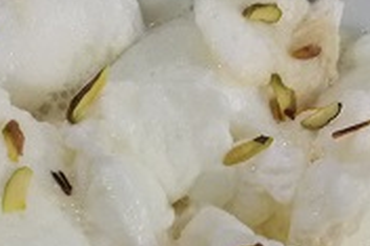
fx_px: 657
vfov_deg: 19.8
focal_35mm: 64
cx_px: 122
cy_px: 301
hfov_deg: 31.2
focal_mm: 4.5
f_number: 2.2
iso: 320
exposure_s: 1/33.3
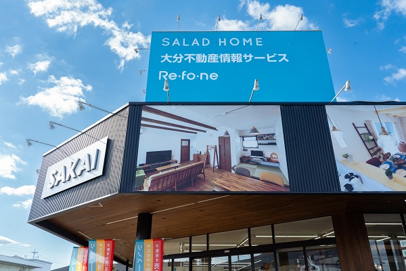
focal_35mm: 26
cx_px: 203
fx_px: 293
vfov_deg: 49.6
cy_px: 136
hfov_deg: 69.4
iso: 500
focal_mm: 26
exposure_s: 1/350
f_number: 11
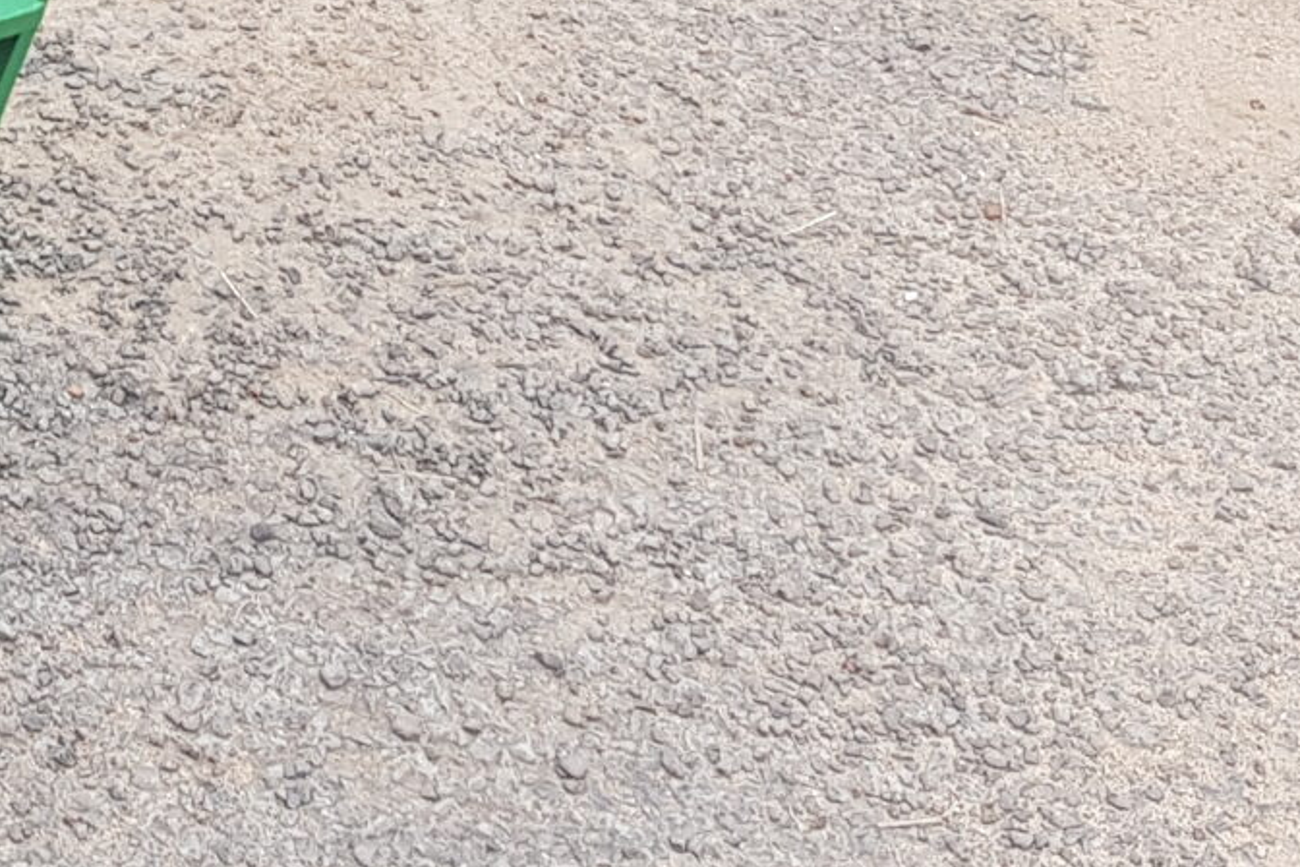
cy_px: -786
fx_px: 3719
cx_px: -281
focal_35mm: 103
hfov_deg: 18.7
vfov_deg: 12.0
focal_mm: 4.3
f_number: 1.7
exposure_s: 1/237
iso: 40
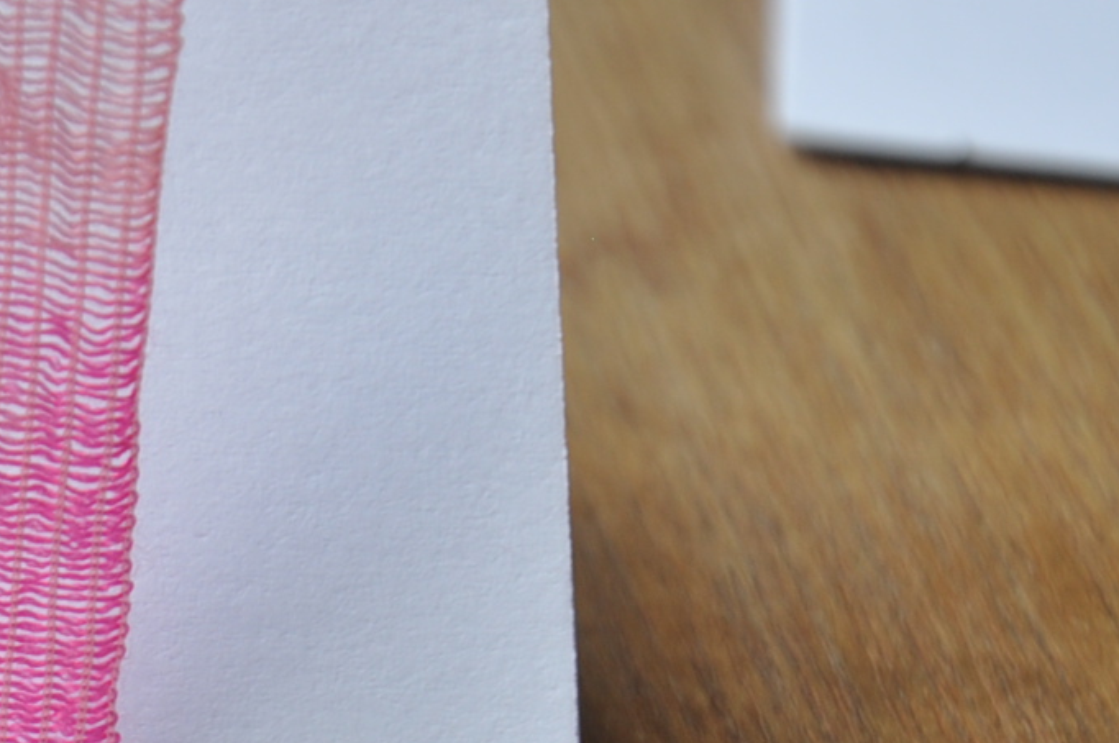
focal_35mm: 330
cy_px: 973
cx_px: -569
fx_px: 10245
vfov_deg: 4.1
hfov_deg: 6.2
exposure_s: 1/60
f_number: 8
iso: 200
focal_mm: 70
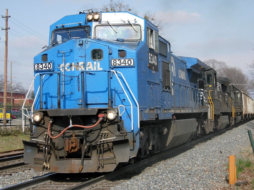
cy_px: 95
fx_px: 602
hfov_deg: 23.8
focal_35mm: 82
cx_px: 127
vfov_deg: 18.0
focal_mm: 17
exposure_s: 1/724
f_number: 4
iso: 64
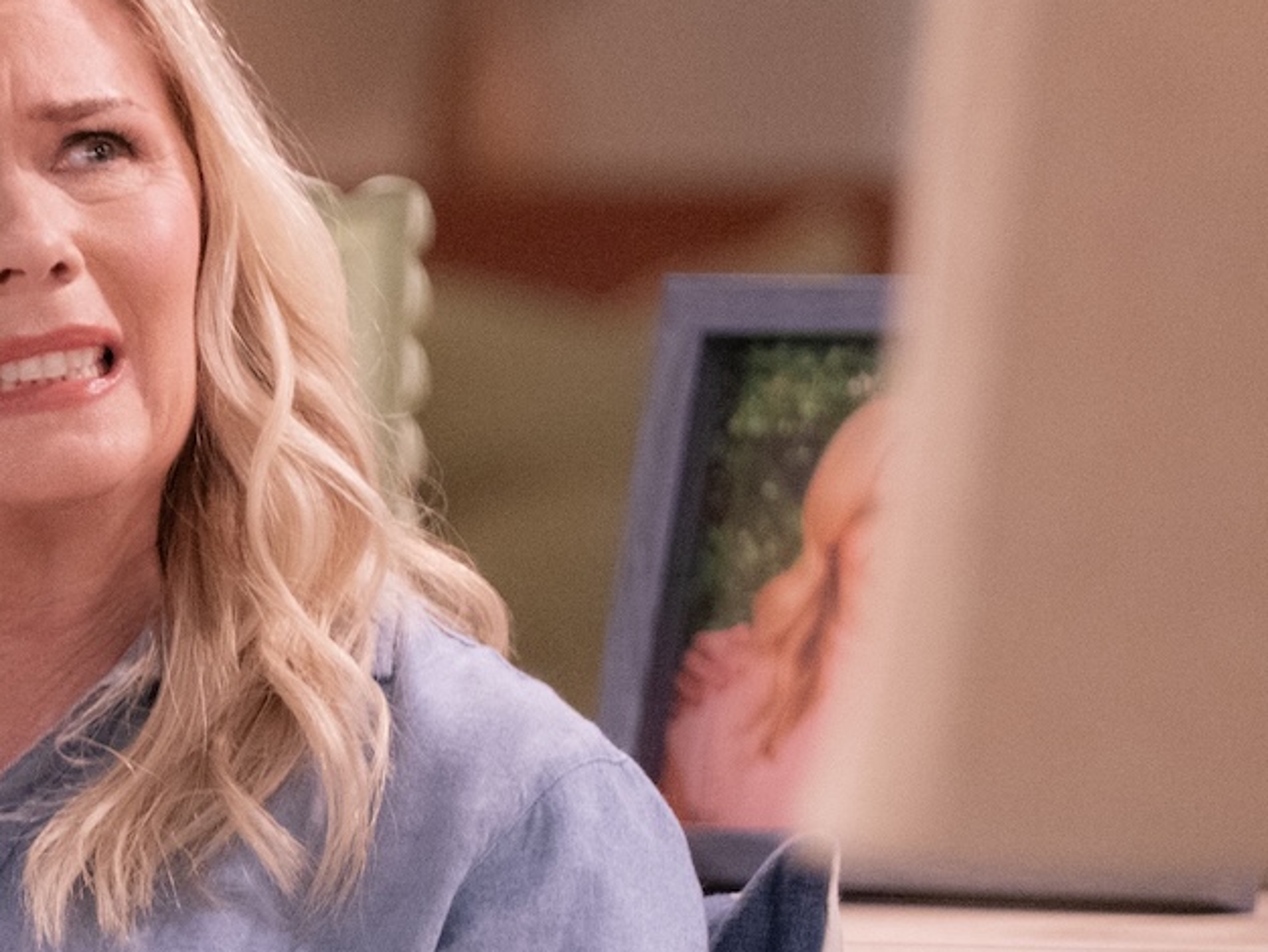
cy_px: 856
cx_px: -537
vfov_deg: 2.4
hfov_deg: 3.2
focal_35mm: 614
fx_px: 22500
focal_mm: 200
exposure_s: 1/125
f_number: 3.5
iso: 6400
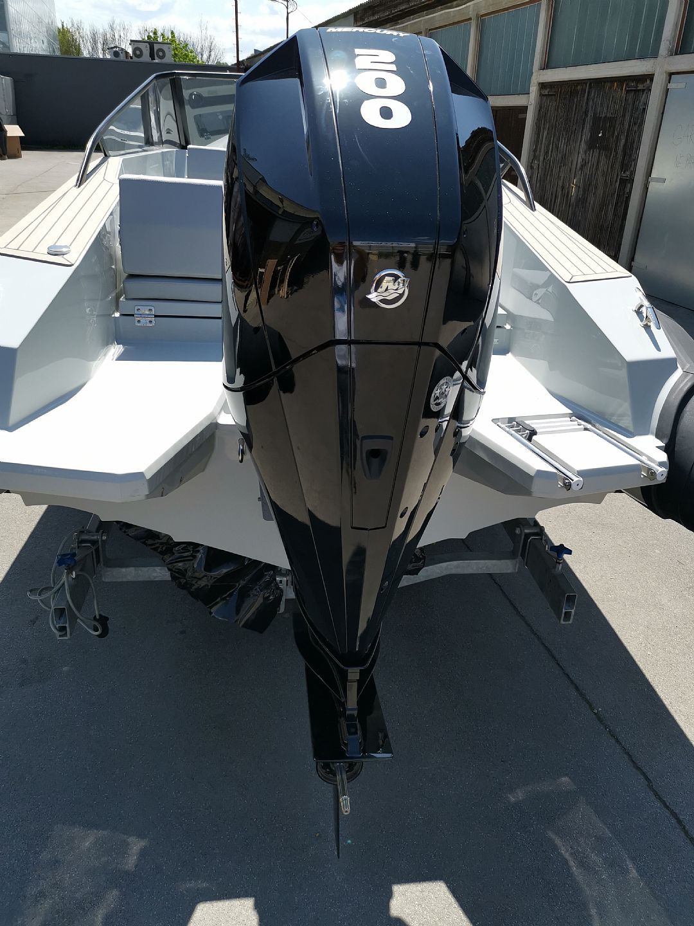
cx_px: 347
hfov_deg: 51.4
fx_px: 722
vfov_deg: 65.3
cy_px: 463
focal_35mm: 27
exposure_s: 1/3571
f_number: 1.8
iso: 100
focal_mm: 5.58
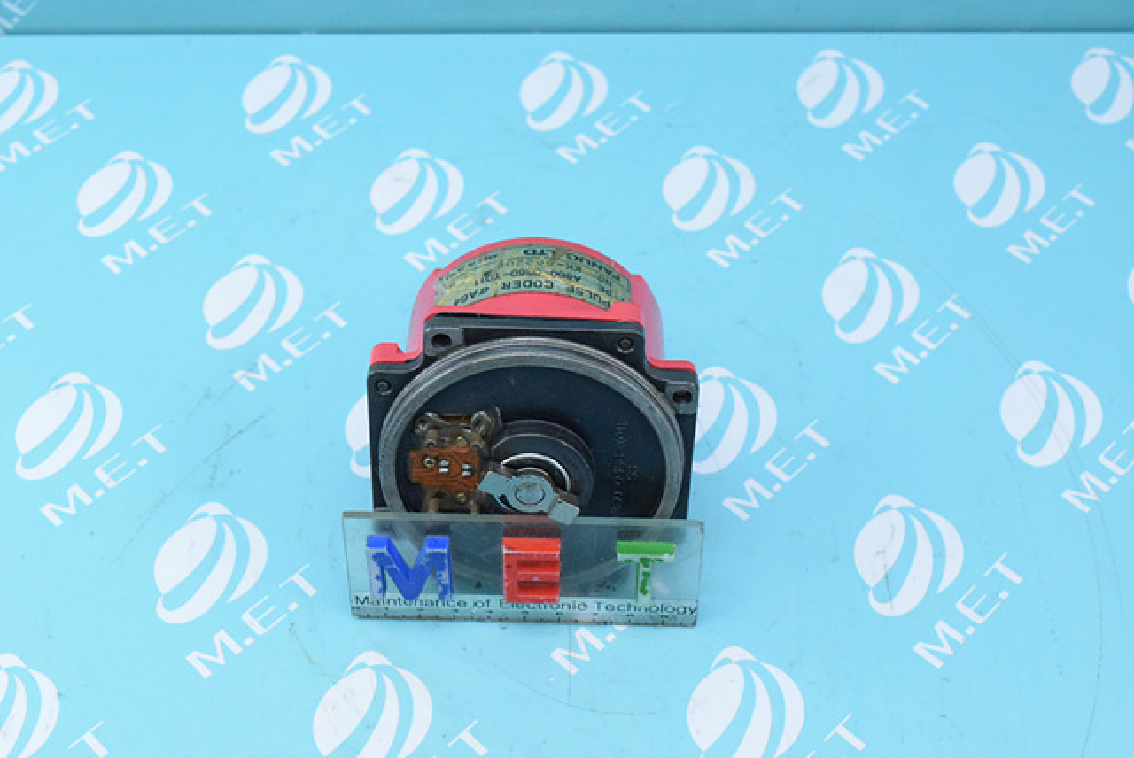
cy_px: 379
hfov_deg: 36.8
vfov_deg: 25.1
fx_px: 1703
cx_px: 567
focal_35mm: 54
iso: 6400
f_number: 10
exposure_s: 1/400
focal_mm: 36
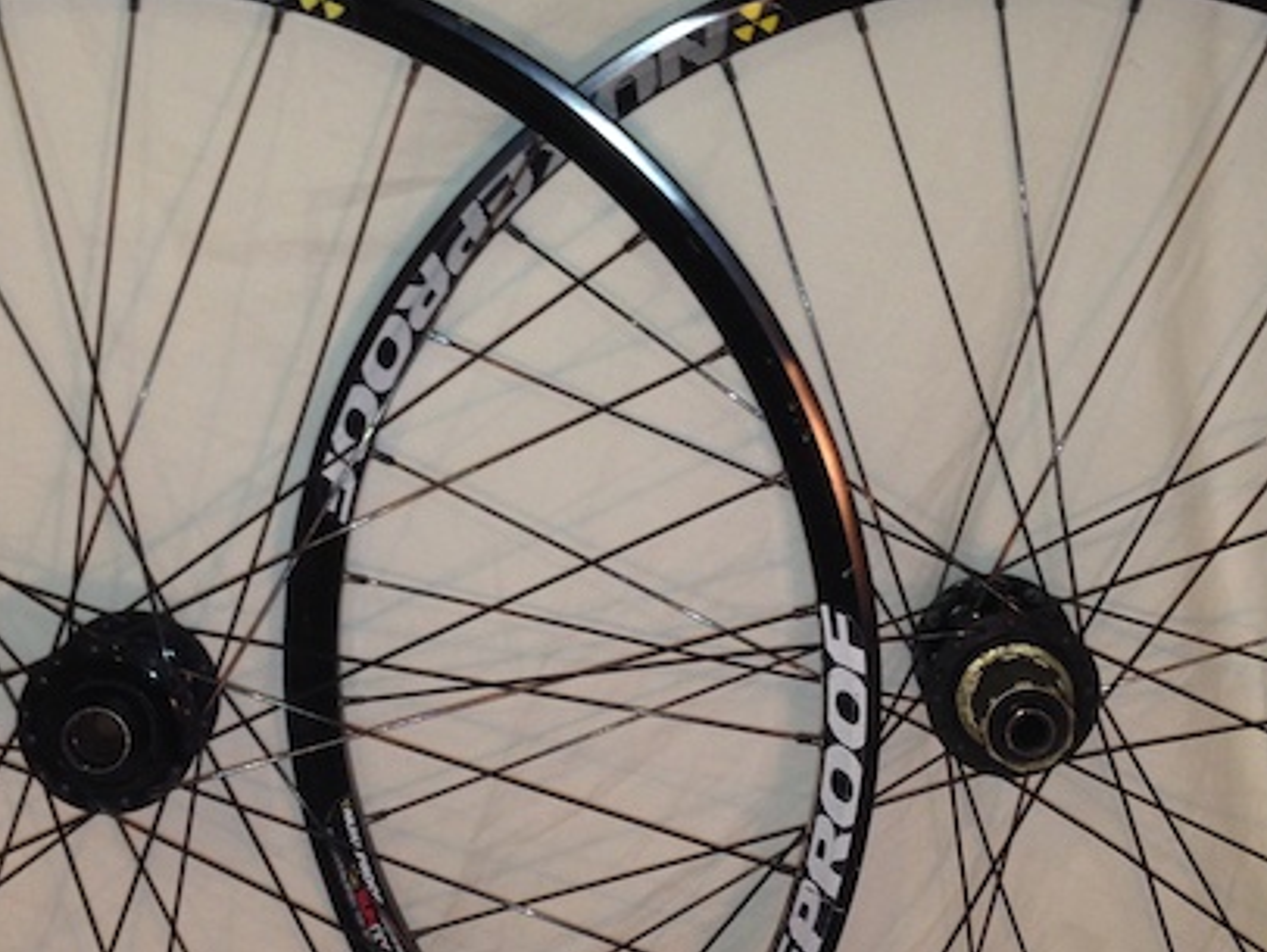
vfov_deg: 22.5
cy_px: 609
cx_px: 565
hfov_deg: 29.8
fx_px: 2381
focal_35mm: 65
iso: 64
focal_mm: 4.12
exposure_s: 1/20
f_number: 2.4
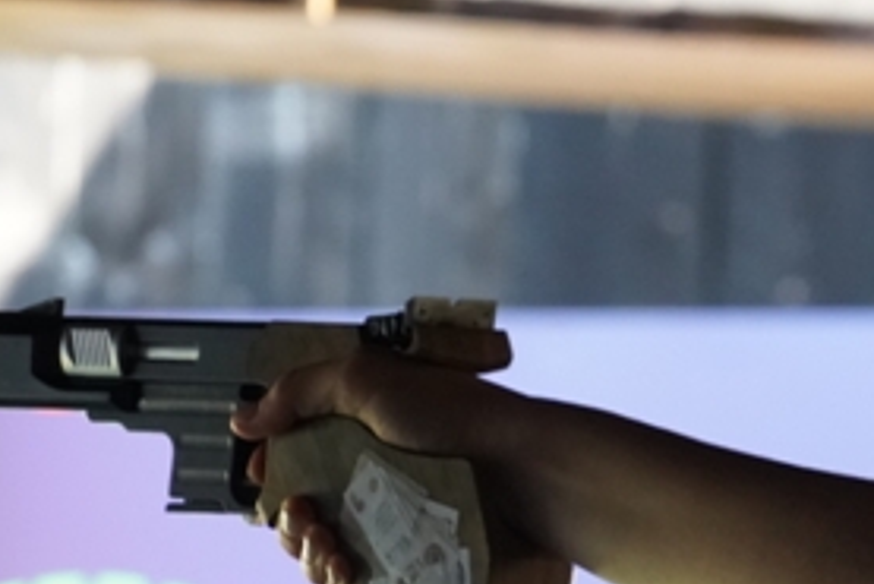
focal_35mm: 598
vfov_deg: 2.3
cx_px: 943
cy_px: 650
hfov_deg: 3.4
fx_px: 14525
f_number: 11
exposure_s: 1/200
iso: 6400
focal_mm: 230
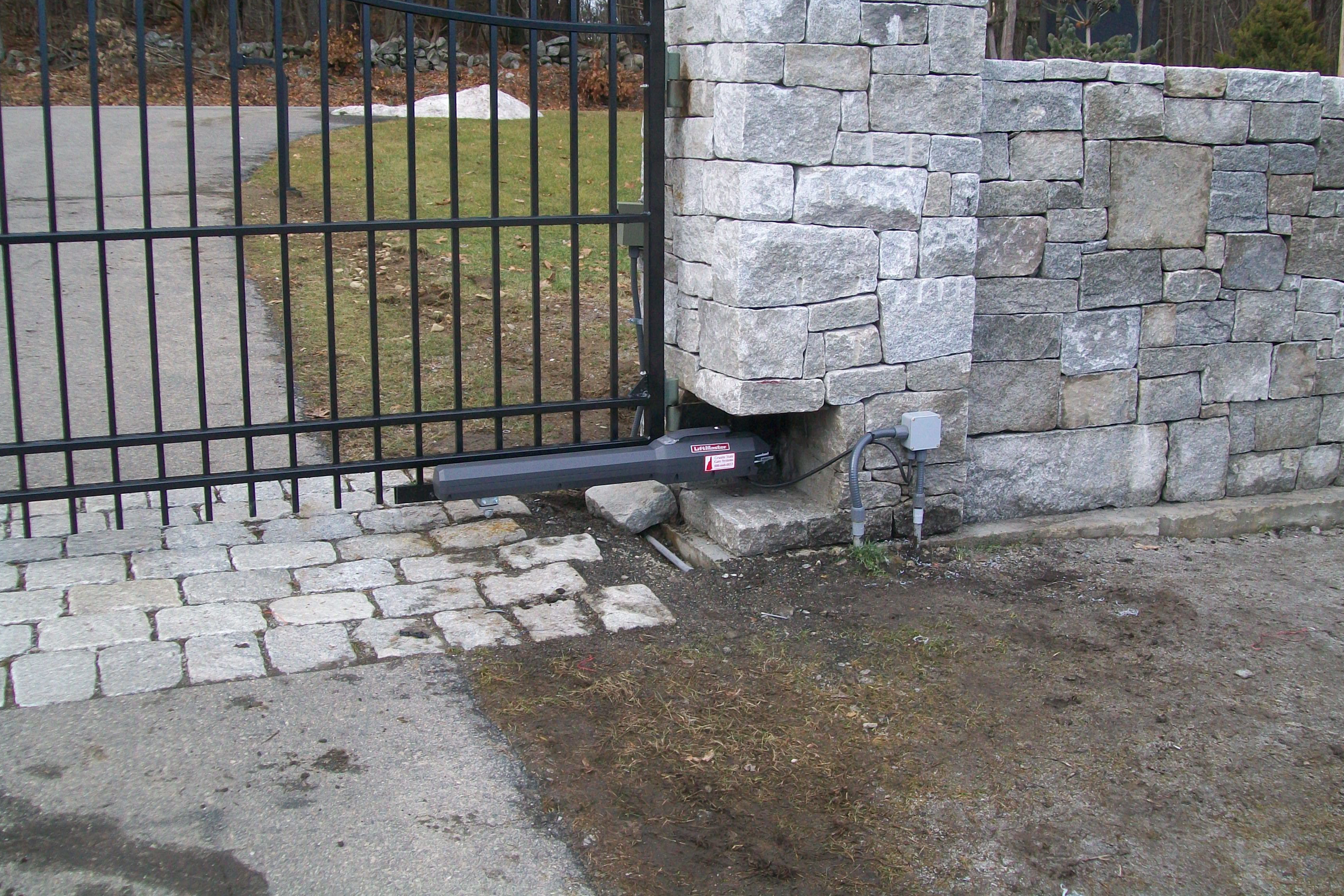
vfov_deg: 35.0
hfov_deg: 50.7
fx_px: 1419
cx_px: 668
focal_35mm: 38
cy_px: 390
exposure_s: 1/125
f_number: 2.7
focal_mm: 6
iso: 64
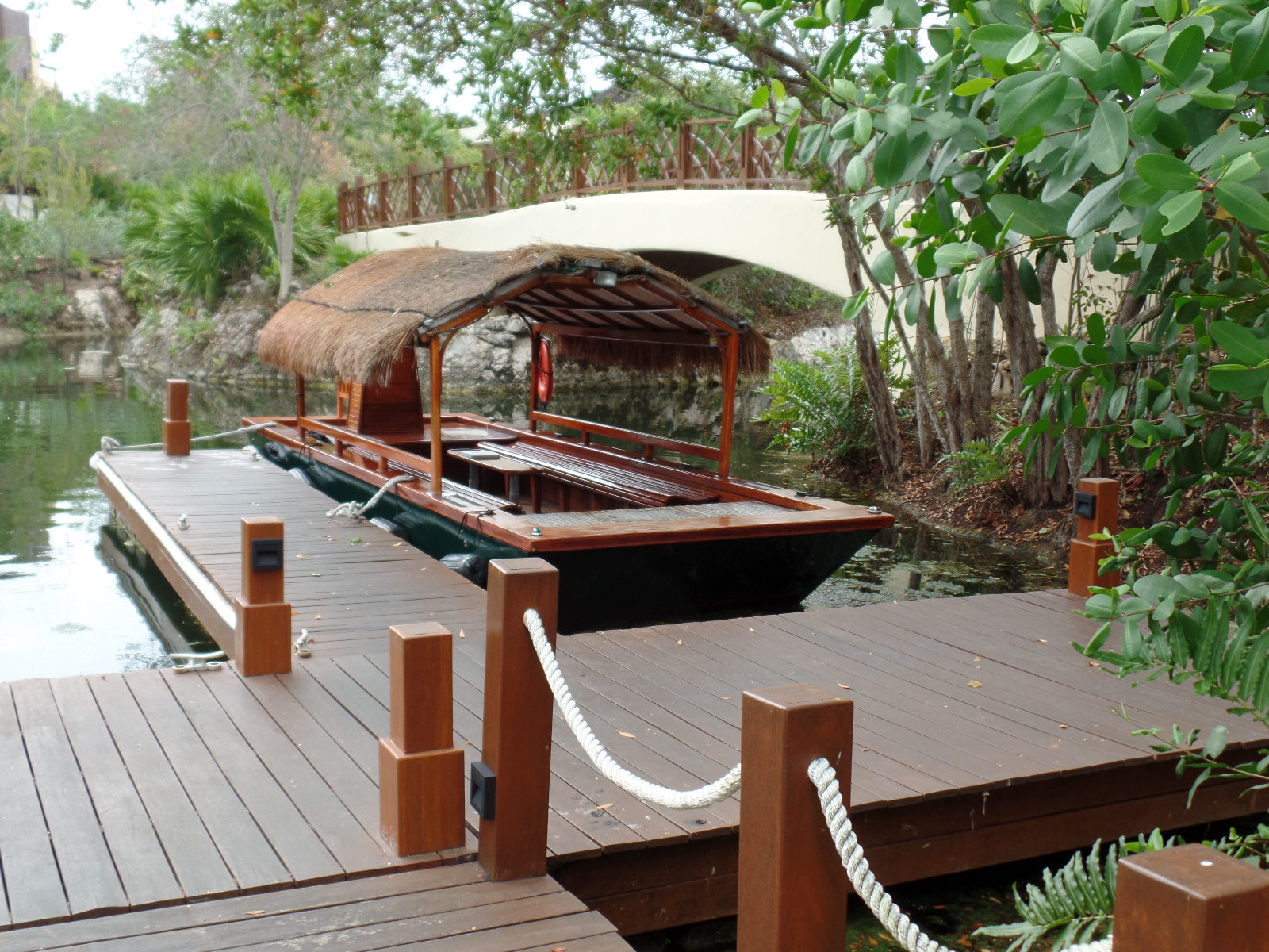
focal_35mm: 42
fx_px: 1540
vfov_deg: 34.3
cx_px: 634
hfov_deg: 44.8
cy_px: 476
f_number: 3.6
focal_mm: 7.5
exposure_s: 1/90
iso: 80
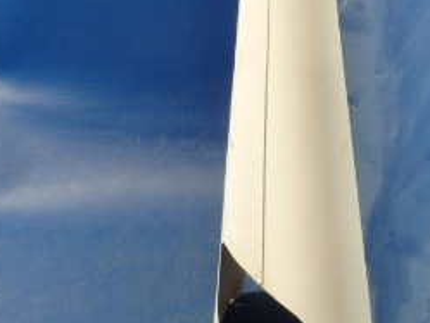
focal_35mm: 72
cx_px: 361
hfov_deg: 26.4
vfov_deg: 20.3
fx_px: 895
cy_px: 78
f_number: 3.9
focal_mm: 5
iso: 320
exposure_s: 1/30
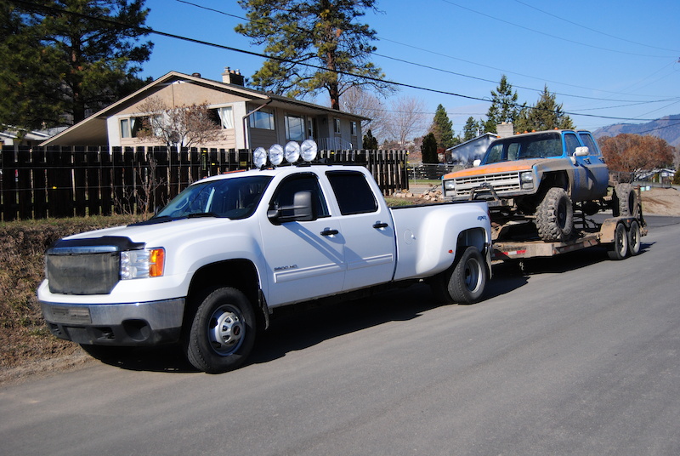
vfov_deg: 34.3
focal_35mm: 39
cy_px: 228
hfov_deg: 49.5
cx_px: 340
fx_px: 738
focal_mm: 26
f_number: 4
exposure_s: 1/4000
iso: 250
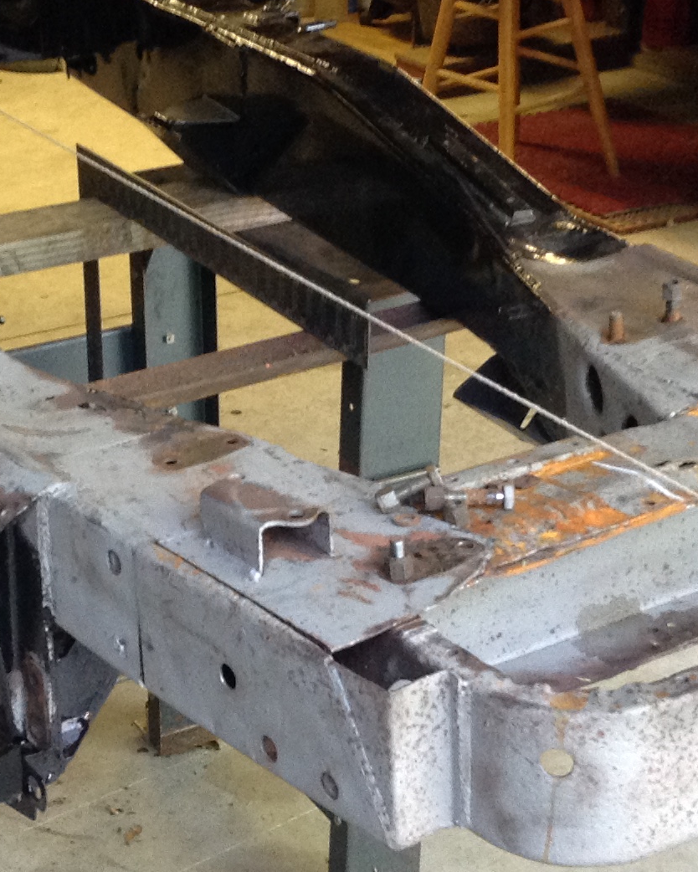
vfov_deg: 23.8
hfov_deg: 19.1
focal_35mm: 80
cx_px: 215
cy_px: 440
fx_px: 2065
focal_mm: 3.3
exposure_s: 1/24
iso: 100
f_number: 2.4
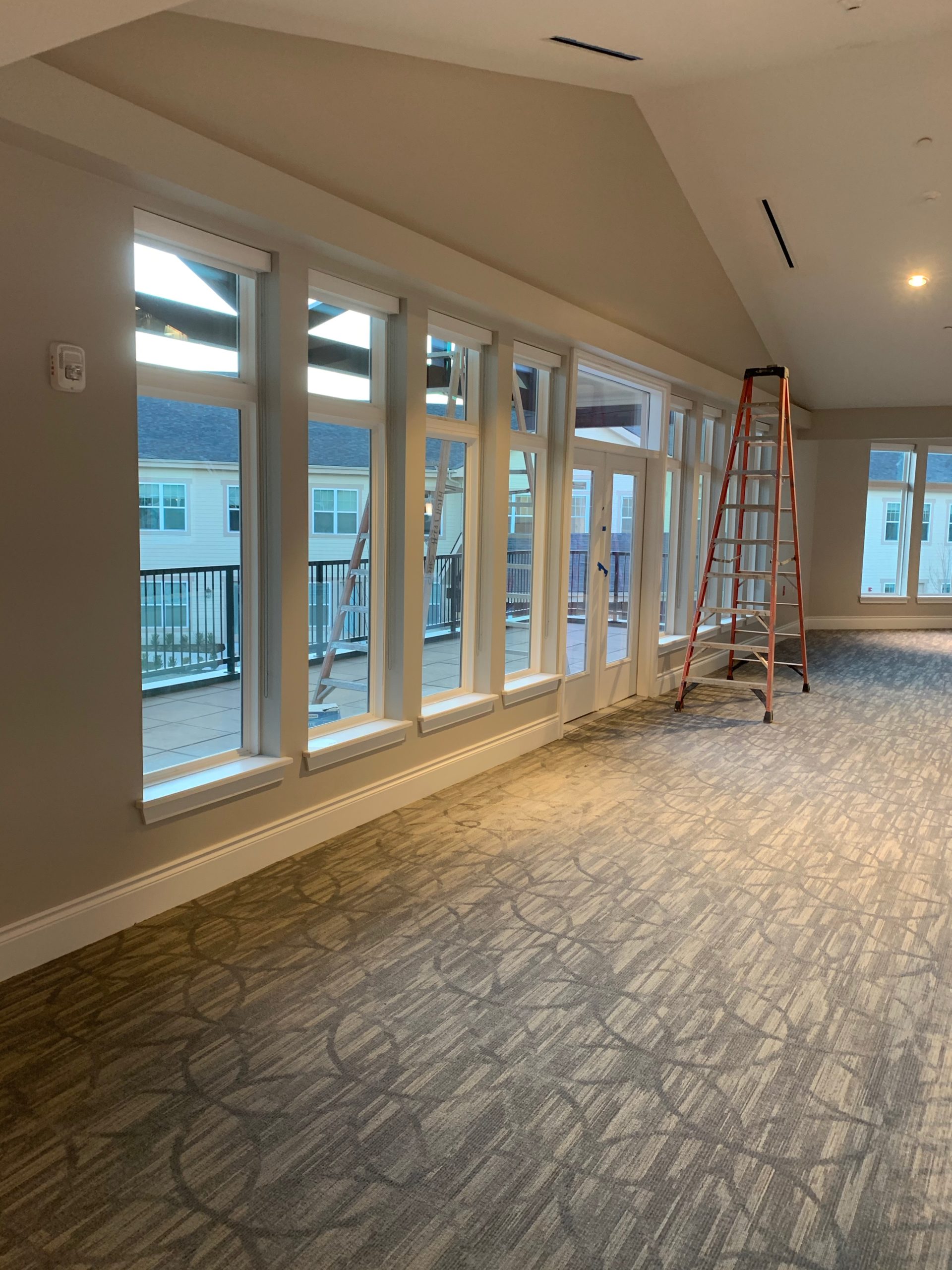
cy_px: 635
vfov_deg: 67.3
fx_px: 953
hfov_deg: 53.1
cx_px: 476
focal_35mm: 26
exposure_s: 1/60
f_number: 1.8
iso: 125
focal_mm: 4.25
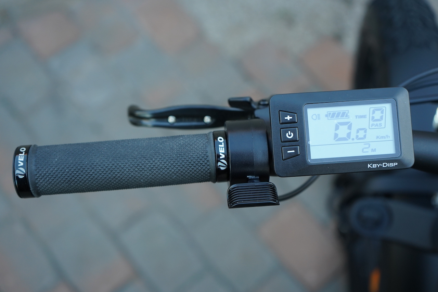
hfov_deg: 44.5
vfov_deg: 30.5
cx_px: 219
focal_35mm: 44
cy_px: 146
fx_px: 535
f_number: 4.5
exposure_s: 1/160
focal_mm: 44
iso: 1000
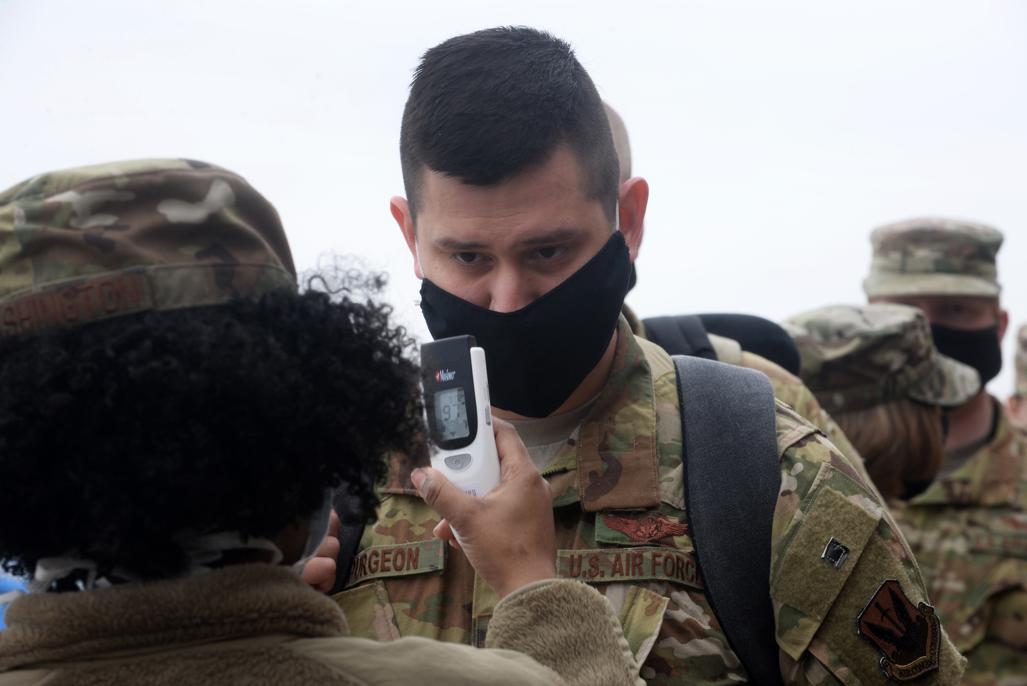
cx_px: 514
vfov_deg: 9.8
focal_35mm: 140
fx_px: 3995
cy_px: 343
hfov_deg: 14.6
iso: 320
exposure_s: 1/160
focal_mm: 140
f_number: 13
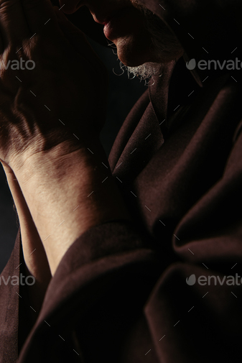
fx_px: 776
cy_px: 59
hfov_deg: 17.7
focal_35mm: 77
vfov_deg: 25.7
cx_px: 108
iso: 160
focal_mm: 44
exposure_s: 1/160
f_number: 6.3
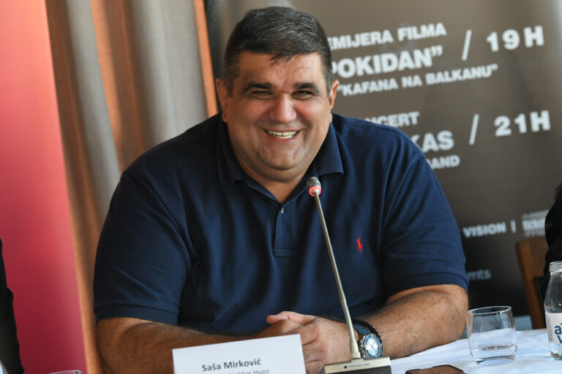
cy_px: 187
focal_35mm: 202
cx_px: 281
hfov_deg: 10.2
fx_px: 3153
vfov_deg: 6.8
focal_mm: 135
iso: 1600
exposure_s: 1/250
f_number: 4
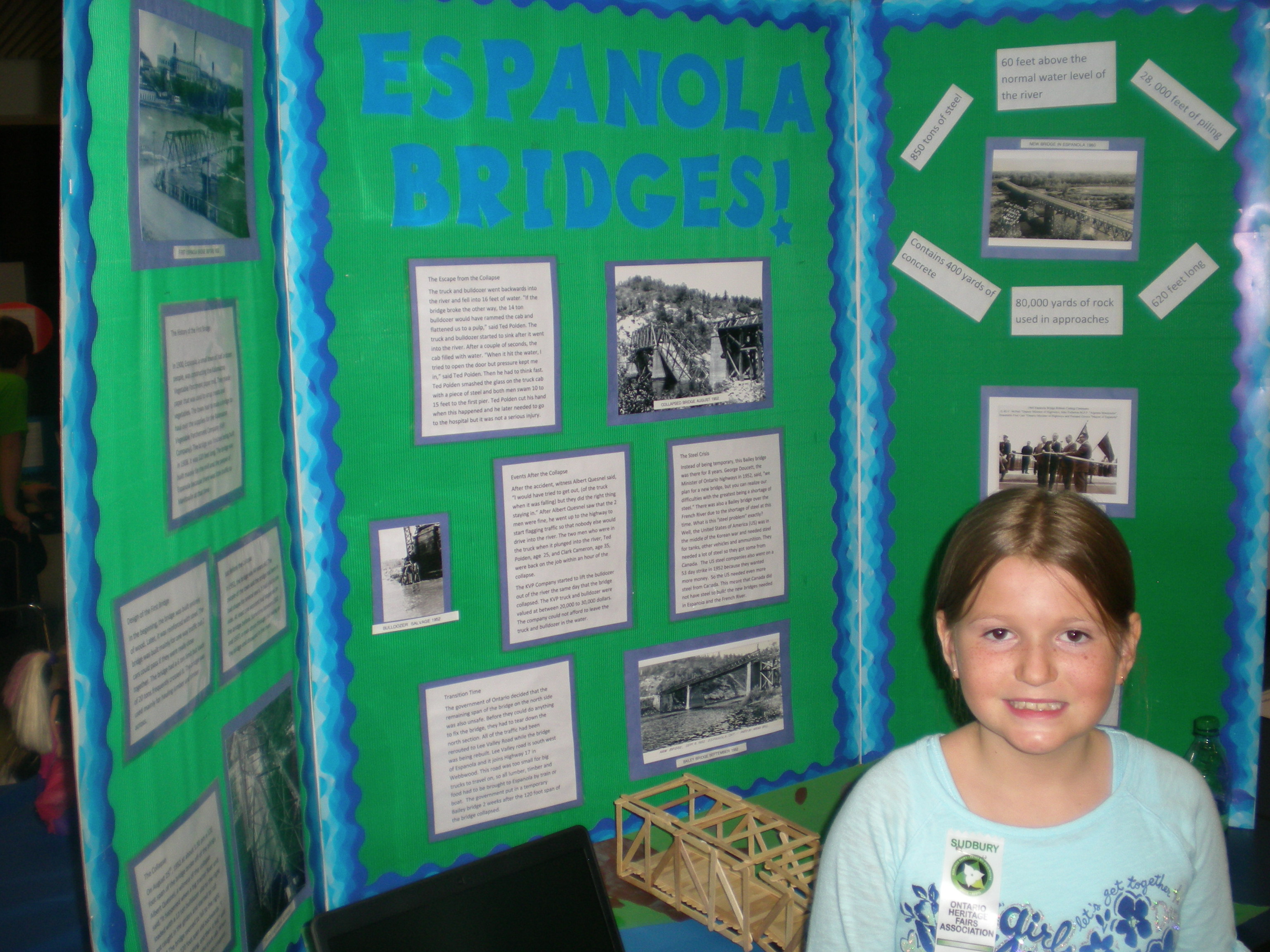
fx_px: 1394
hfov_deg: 49.0
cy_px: 476
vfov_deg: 37.7
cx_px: 635
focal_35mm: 38
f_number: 3.1
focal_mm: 6.3
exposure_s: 1/60
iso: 102
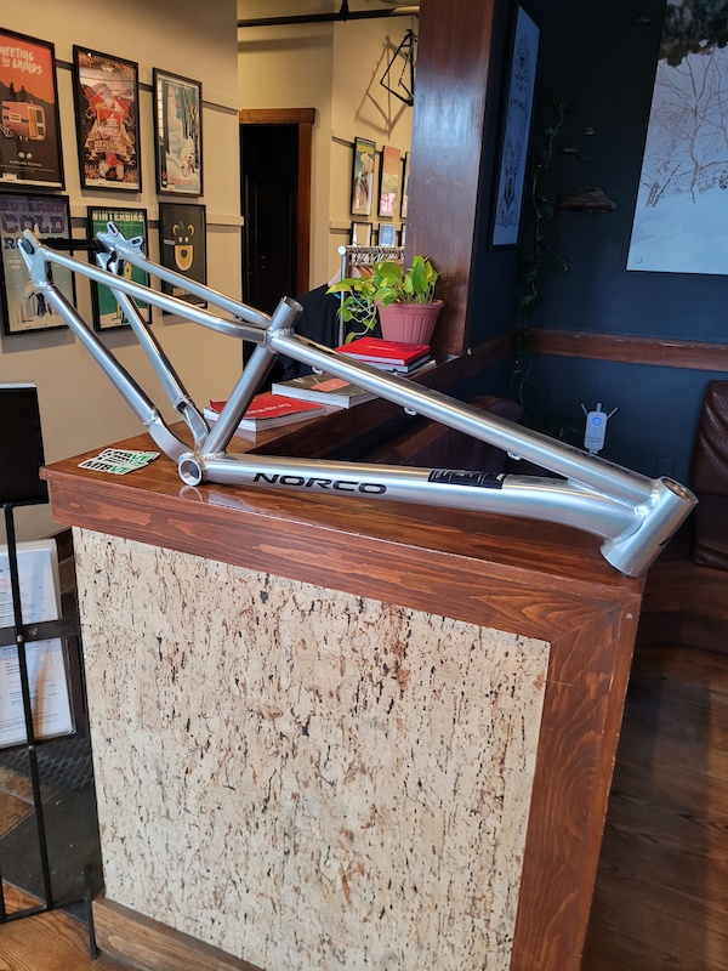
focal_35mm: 26
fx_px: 729
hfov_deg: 53.1
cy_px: 486
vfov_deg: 67.3
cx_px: 364
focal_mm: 5.4
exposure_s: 1/40
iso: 320
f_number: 1.8
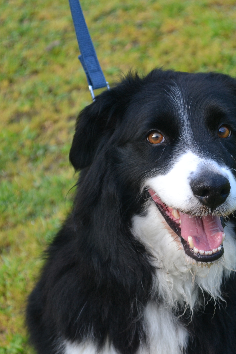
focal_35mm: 125
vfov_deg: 16.4
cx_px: 166
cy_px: 176
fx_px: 1227
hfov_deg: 11.0
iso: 320
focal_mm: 55
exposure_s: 1/125
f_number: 5.6
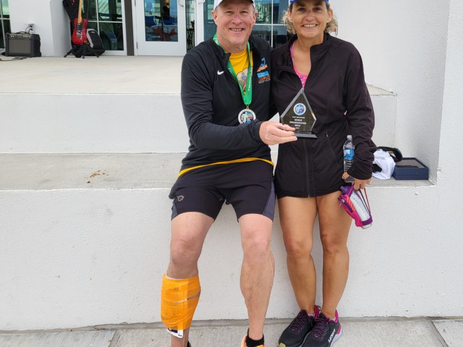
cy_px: 135
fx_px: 428
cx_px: 282
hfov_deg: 56.3
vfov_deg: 43.9
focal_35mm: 32
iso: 50
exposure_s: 1/1036
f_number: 1.8
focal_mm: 4.25
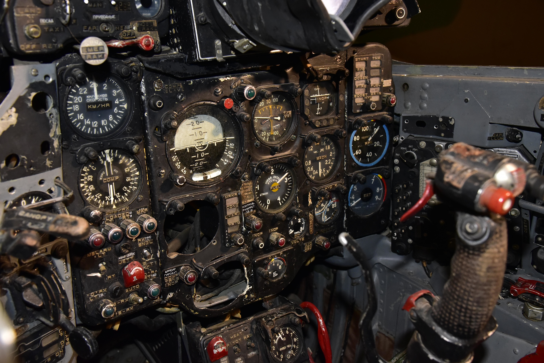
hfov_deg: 54.4
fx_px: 529
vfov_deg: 37.9
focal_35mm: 35
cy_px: 182
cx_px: 272
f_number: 7.1
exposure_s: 1/30
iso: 3200
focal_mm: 35
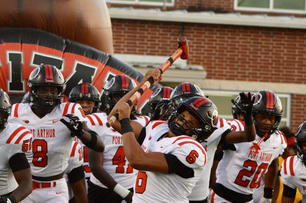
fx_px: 1953
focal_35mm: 230
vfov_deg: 6.0
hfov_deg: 9.0
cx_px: 103
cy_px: 174
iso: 800
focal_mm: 70
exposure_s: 1/800
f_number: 2.8
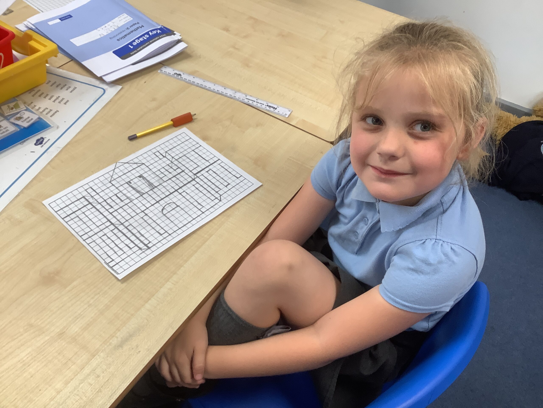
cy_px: 204
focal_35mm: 31
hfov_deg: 58.4
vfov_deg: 45.4
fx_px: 486
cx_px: 272
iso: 80
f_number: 2.4
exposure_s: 1/50
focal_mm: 3.3
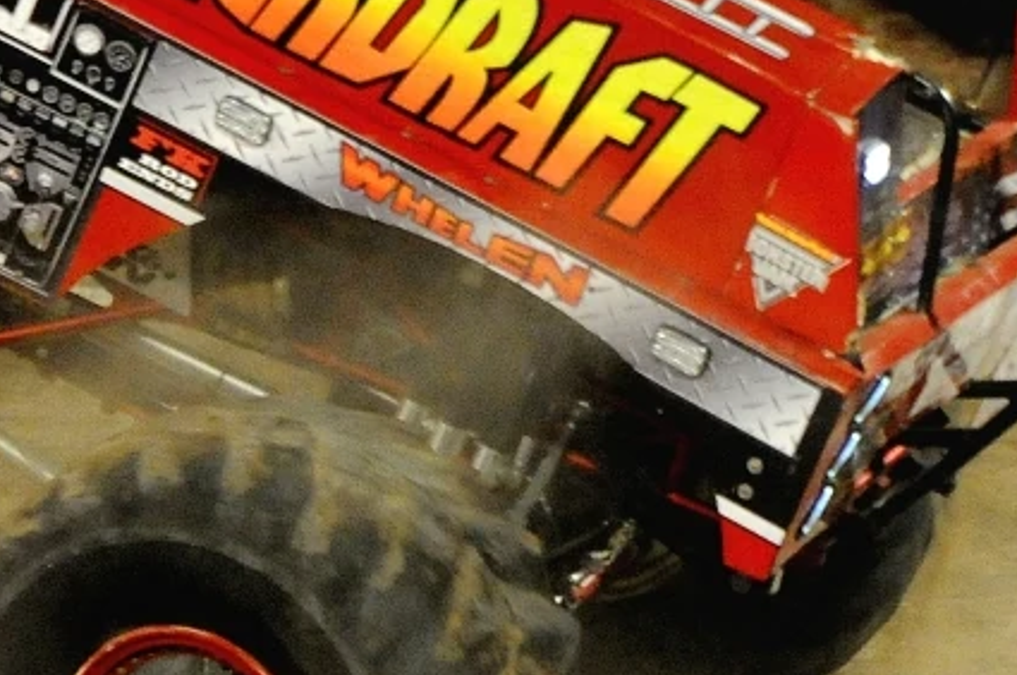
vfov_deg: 1.1
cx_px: 169
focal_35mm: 1227
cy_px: 279
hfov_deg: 1.7
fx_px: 34610
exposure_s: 1/320
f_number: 5.6
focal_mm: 200
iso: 2000
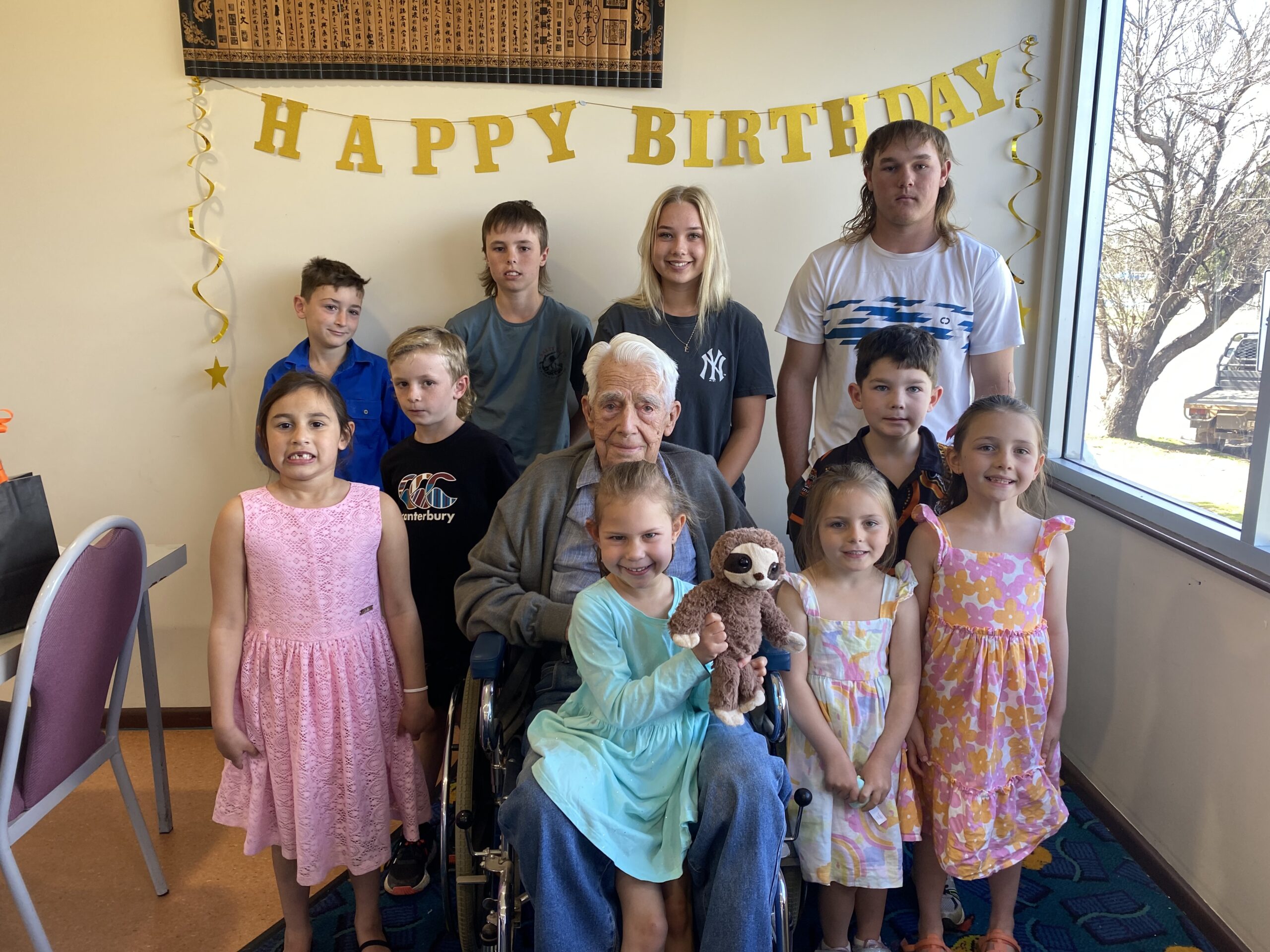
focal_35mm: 26
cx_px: 635
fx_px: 954
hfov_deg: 67.3
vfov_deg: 53.1
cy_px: 476
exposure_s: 1/100
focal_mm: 4.25
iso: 64
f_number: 1.8
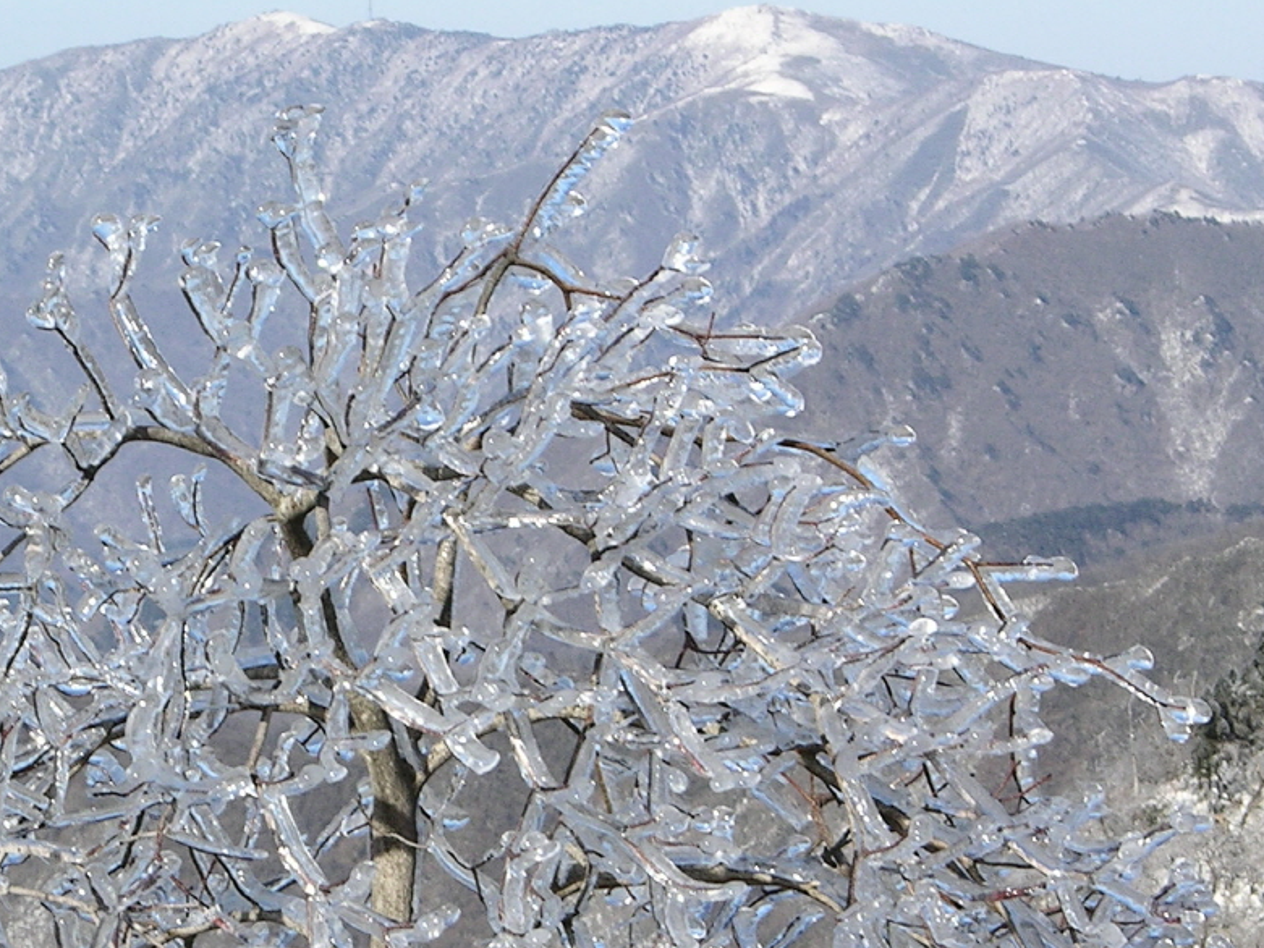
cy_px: 655
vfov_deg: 5.0
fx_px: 10774
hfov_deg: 6.7
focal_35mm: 295
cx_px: 212
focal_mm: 29.5
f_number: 6.7
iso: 50
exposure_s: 1/200
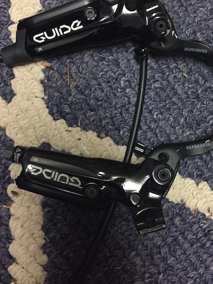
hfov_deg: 35.8
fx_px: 328
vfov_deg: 46.5
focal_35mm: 40
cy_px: 113
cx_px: 133
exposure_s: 1/30
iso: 250
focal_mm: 4.15
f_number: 2.2
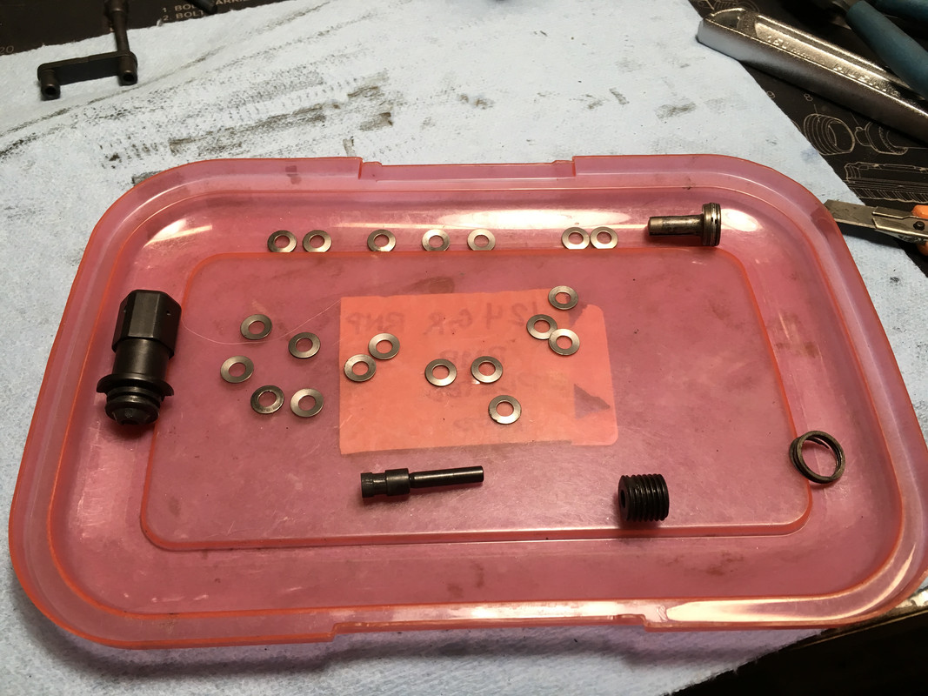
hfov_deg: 61.7
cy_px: 348
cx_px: 464
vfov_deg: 48.2
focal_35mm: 29
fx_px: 777
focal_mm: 4.15
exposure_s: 1/40
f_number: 2.2
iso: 25
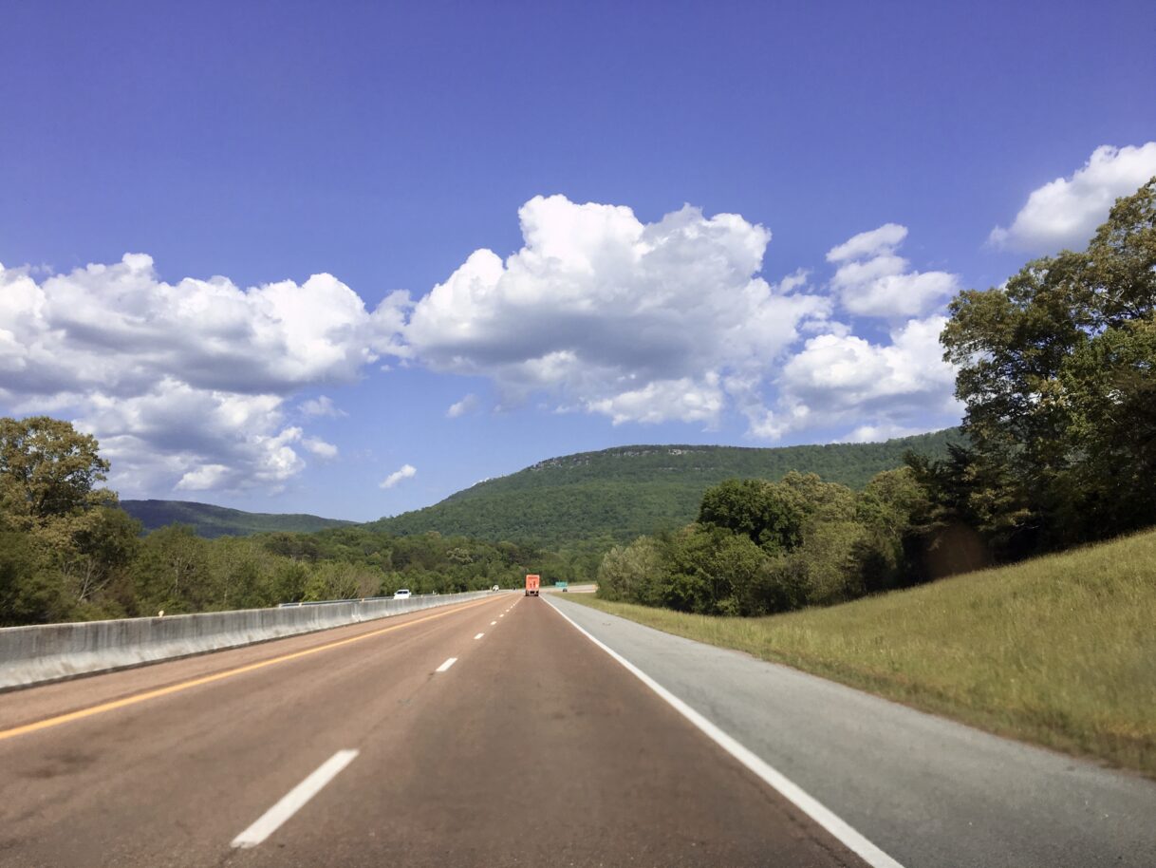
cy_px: 434
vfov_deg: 48.2
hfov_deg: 61.6
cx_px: 578
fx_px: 969
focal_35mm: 29
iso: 25
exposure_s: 1/1603
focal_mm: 4.15
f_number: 2.2
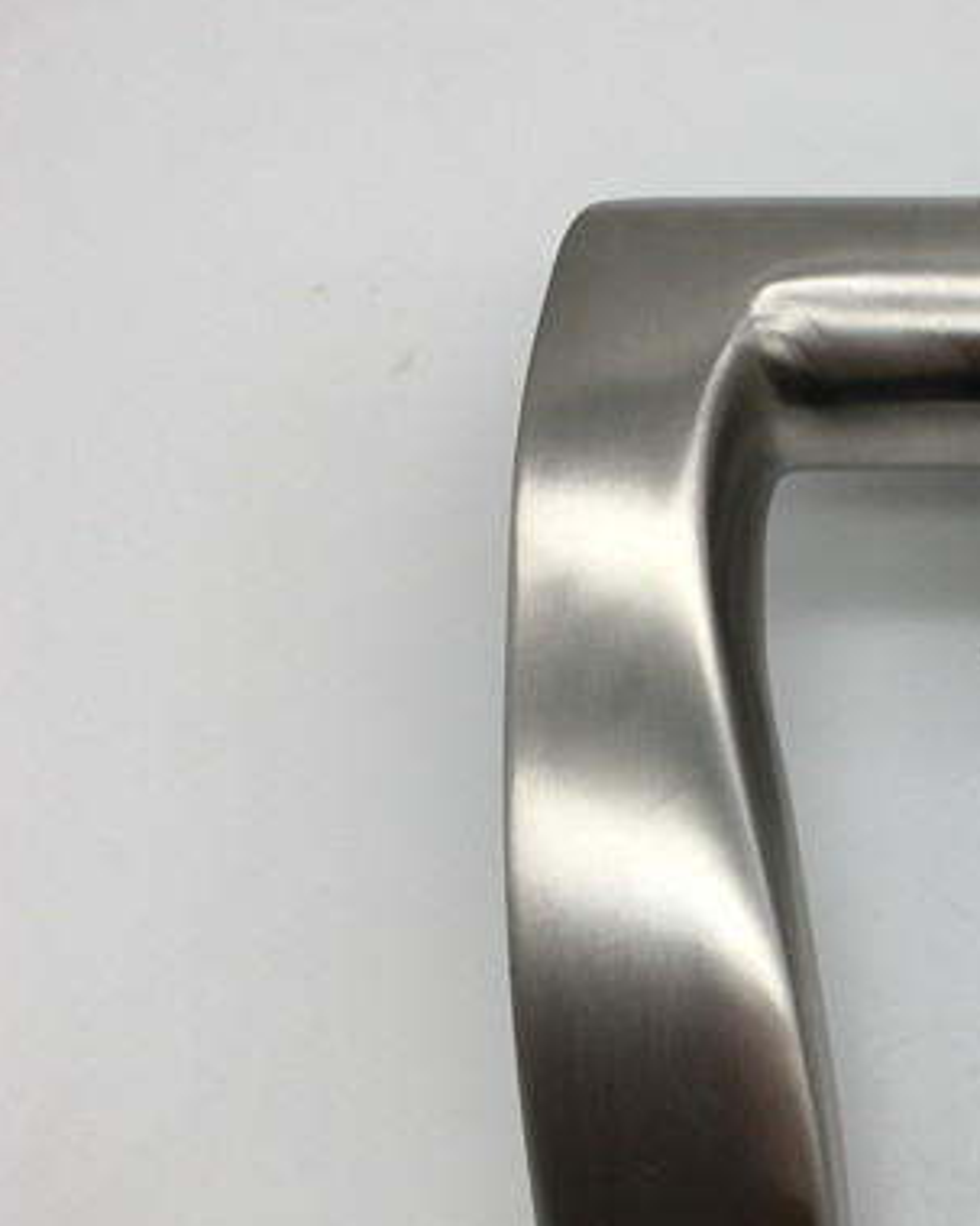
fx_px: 2031
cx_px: 1129
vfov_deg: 33.3
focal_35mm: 56
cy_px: 802
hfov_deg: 24.9
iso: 25
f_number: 2.2
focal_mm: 4.15
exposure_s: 1/351
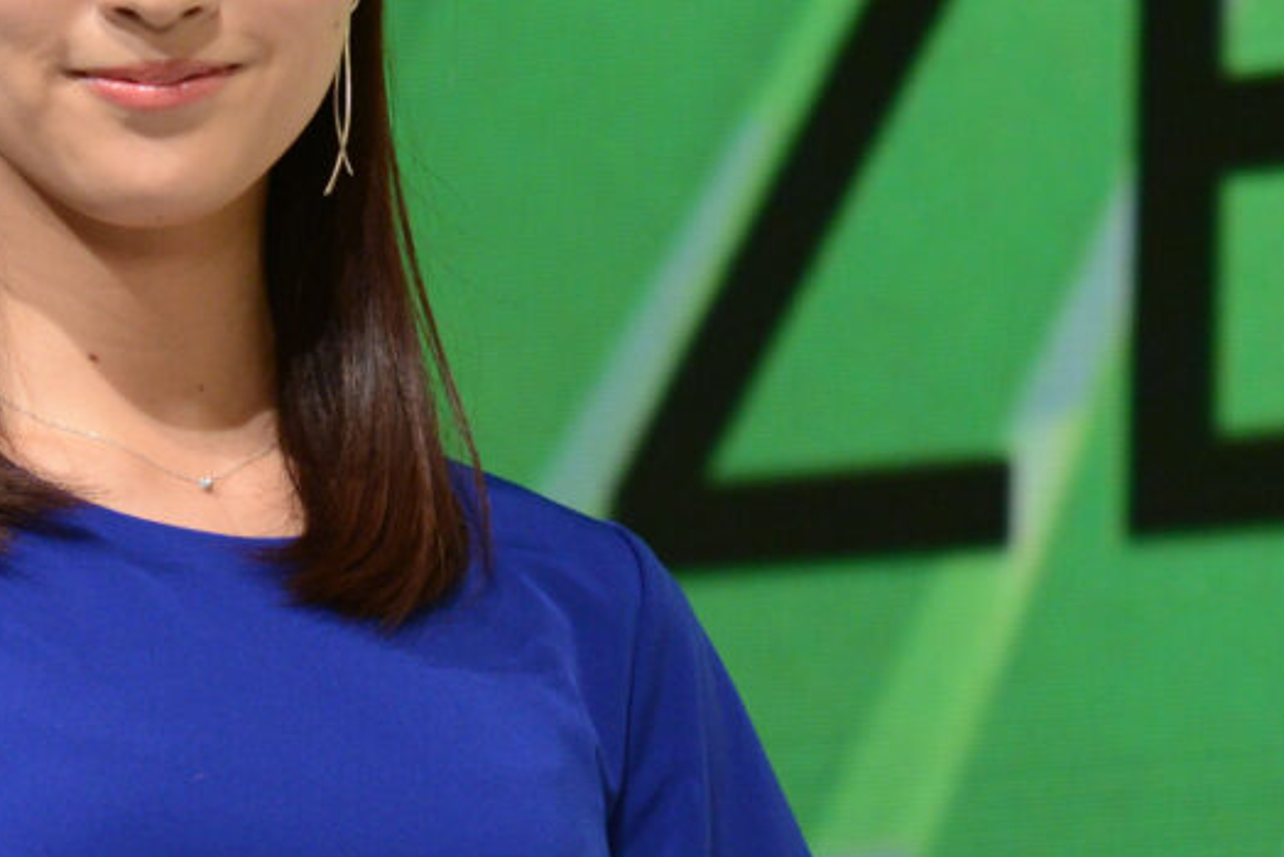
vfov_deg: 4.6
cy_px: 343
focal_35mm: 297
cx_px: 1127
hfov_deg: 6.9
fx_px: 10598
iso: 1250
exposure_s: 1/160
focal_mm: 86
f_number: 5.6
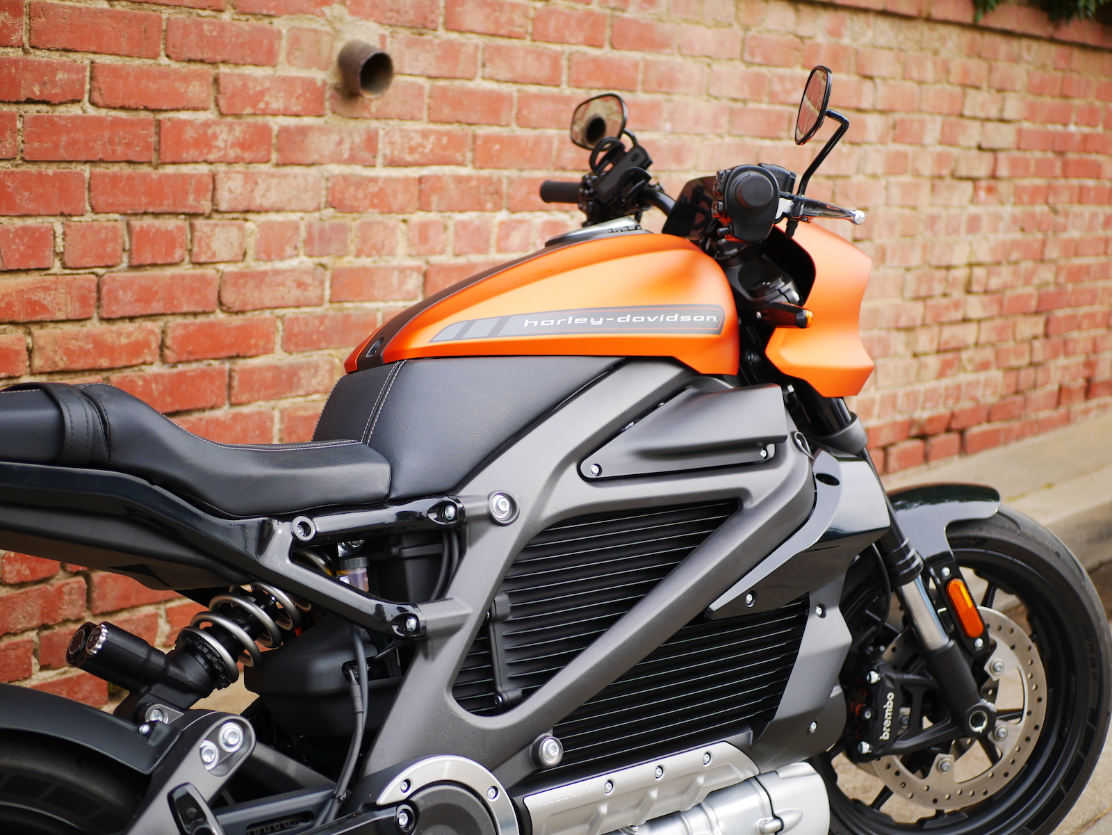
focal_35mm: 50
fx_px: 1607
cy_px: 418
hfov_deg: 38.2
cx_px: 556
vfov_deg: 29.1
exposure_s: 1/1000
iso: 200
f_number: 1.7
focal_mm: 25
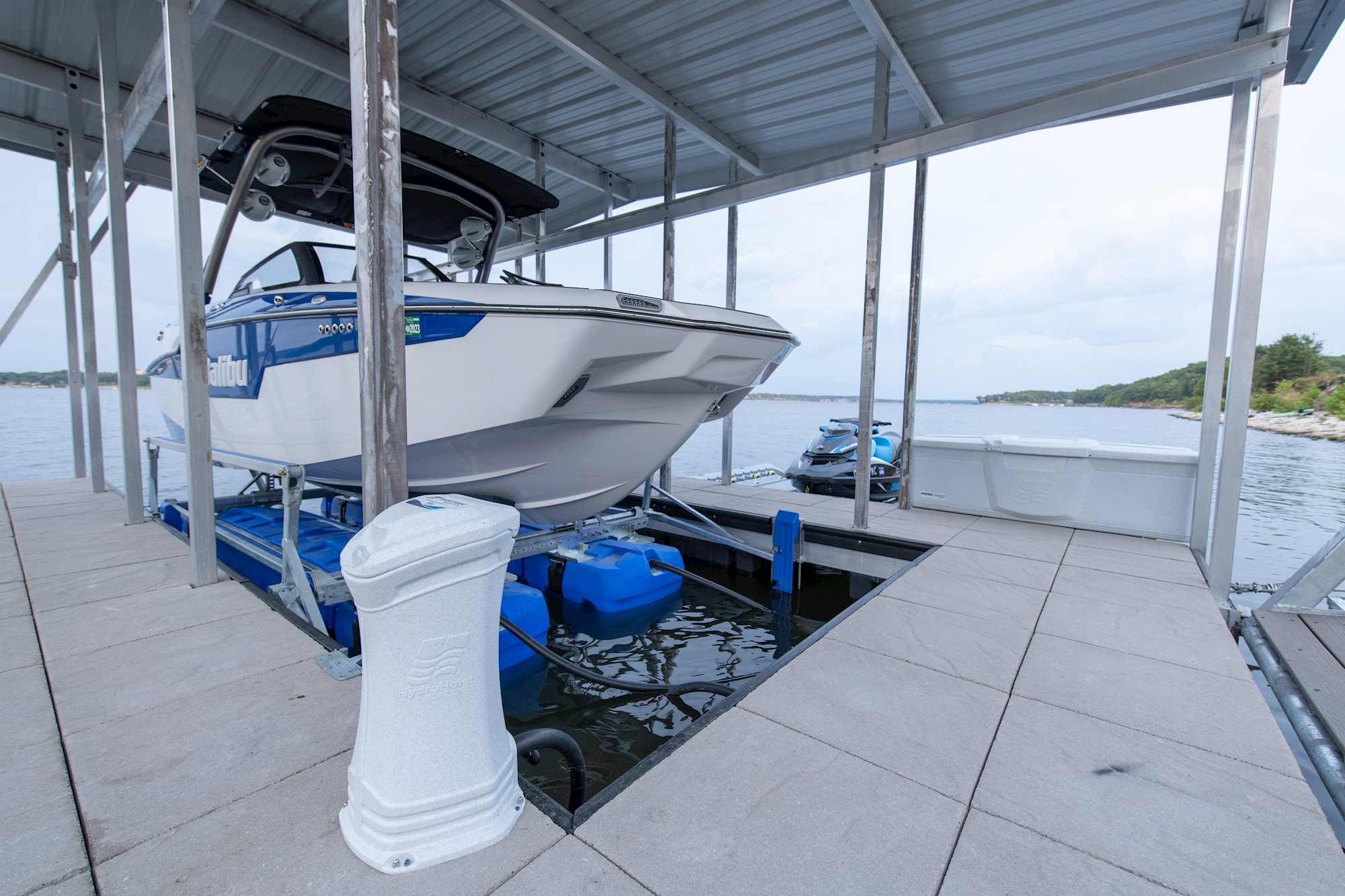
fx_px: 560
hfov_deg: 100.4
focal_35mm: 15
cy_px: 448
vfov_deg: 77.3
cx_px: 672
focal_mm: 15
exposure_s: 1/200
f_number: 5.6
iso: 500
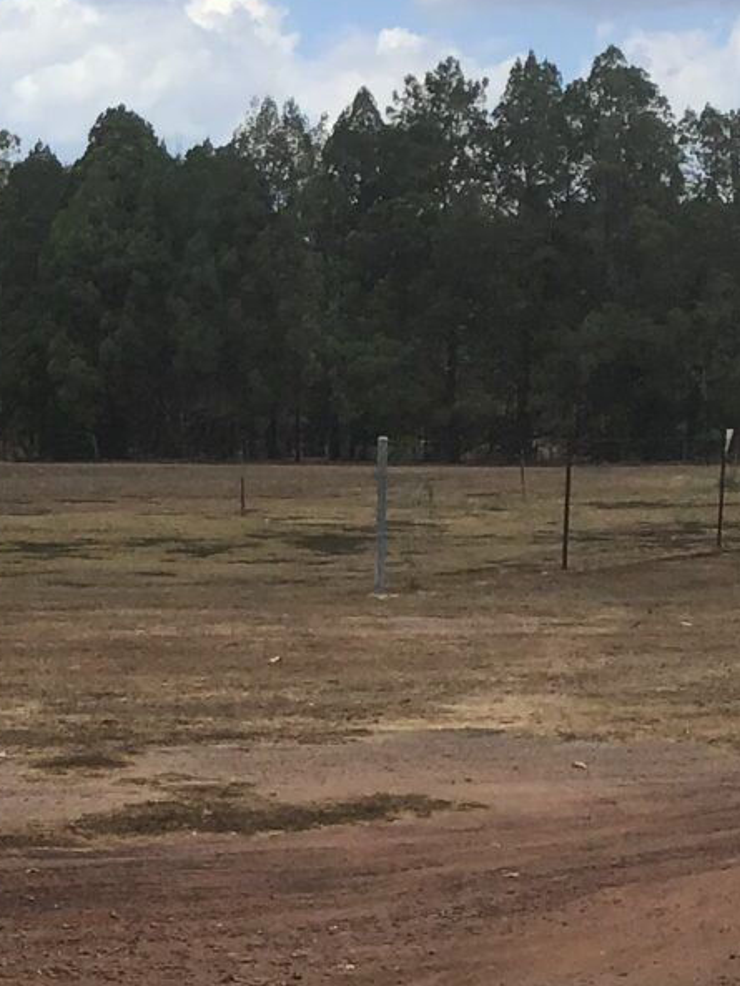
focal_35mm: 107
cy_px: 640
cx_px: -185
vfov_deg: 18.3
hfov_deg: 13.4
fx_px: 3049
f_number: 2.4
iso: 25
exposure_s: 1/1294
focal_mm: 3.3
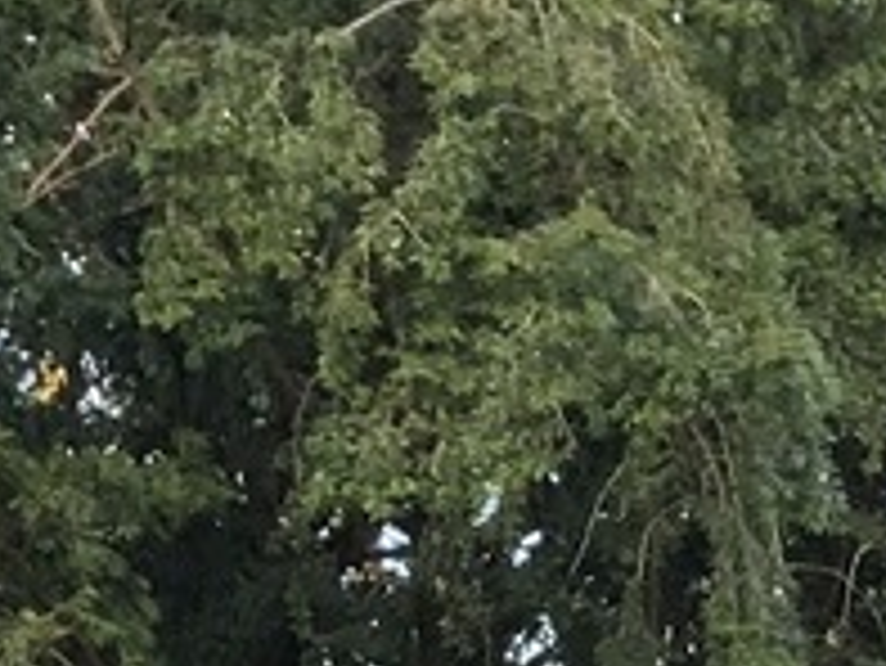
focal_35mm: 213
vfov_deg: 6.1
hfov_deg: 8.1
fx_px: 5455
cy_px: 2378
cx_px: 2519
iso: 25
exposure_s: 1/40
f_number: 1.8
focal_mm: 3.99
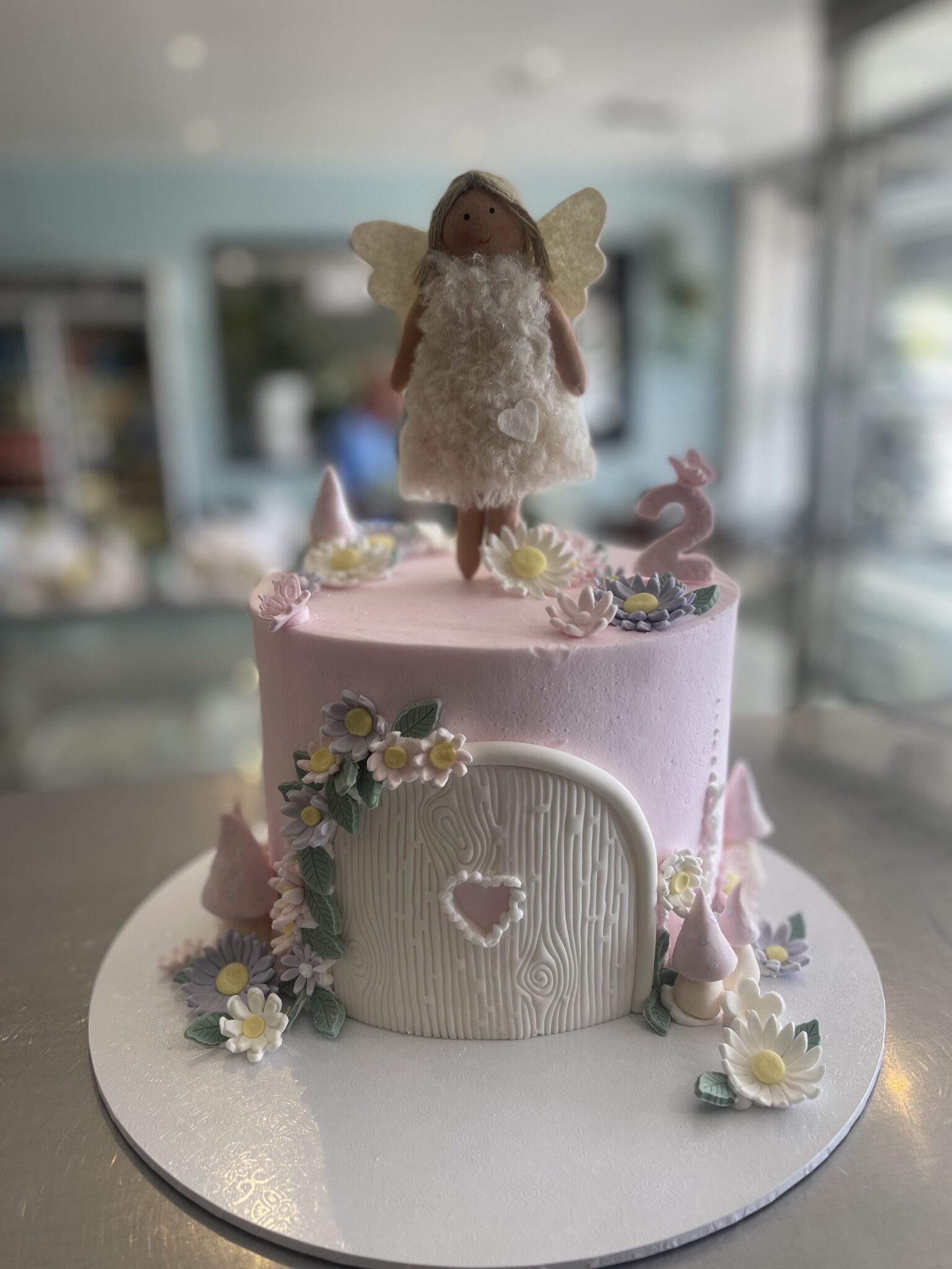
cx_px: 476
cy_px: 634
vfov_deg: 67.3
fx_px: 953
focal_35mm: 26
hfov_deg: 53.1
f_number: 1.6
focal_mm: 5.1
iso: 40
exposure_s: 1/100
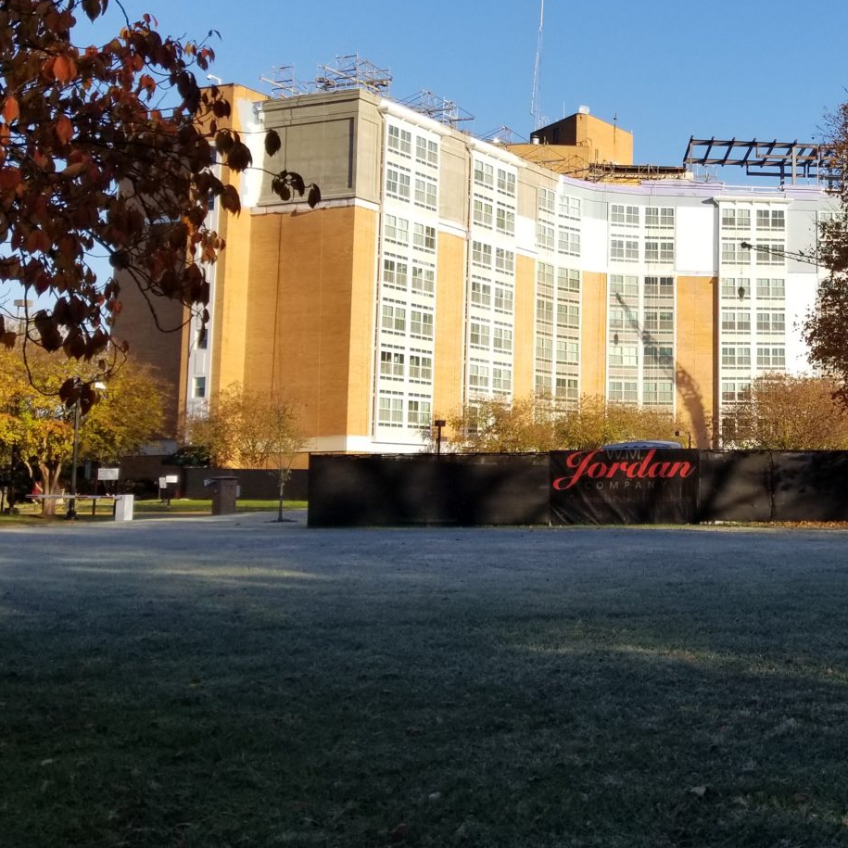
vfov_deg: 36.7
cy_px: 344
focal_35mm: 46
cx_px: 830
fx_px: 1275
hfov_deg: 33.9
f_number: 1.7
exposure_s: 1/1516
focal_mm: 4.25
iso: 50
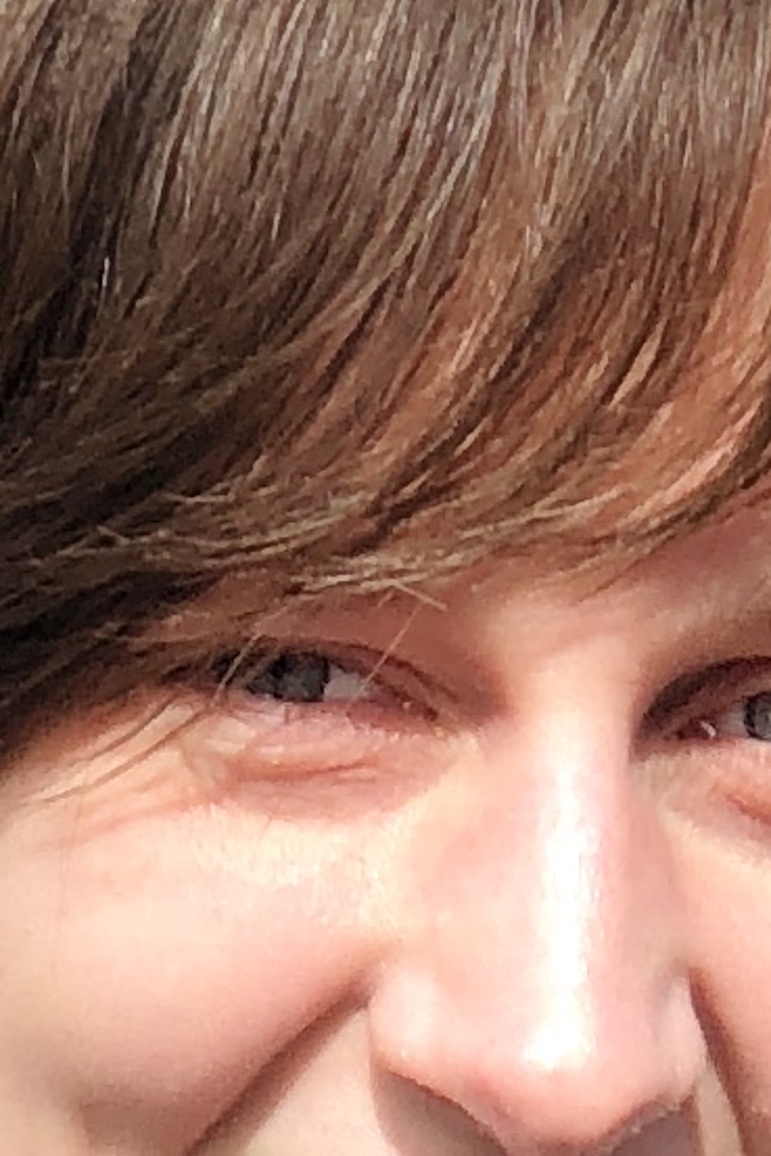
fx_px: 12648
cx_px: 428
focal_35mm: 394
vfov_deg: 5.0
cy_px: 3079
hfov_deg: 3.5
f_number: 2.4
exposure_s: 1/381
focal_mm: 6
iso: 16
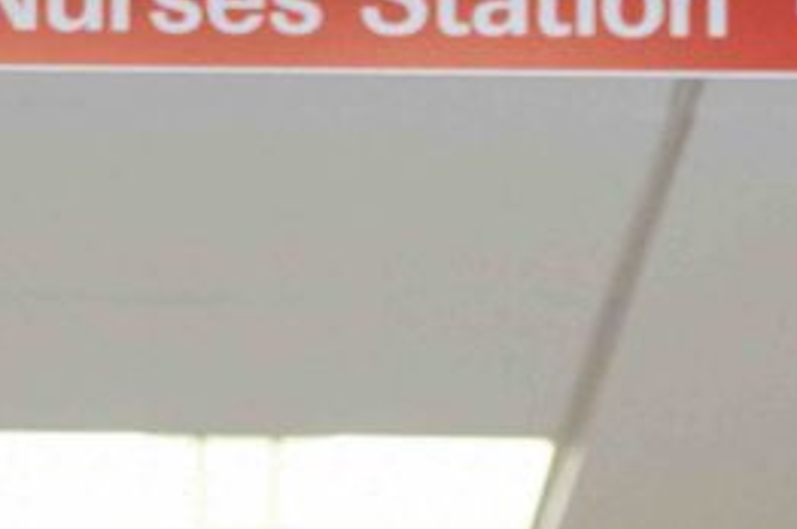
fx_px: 5683
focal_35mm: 257
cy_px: 1397
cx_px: 208
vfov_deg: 5.1
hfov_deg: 8.0
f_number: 1.4
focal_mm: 35
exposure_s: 1/640
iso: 800
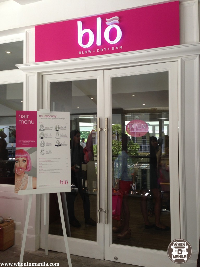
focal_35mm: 33
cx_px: 100
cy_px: 134
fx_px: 254
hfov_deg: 42.9
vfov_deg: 55.4
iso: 64
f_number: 2.4
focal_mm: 4.13
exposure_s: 1/120
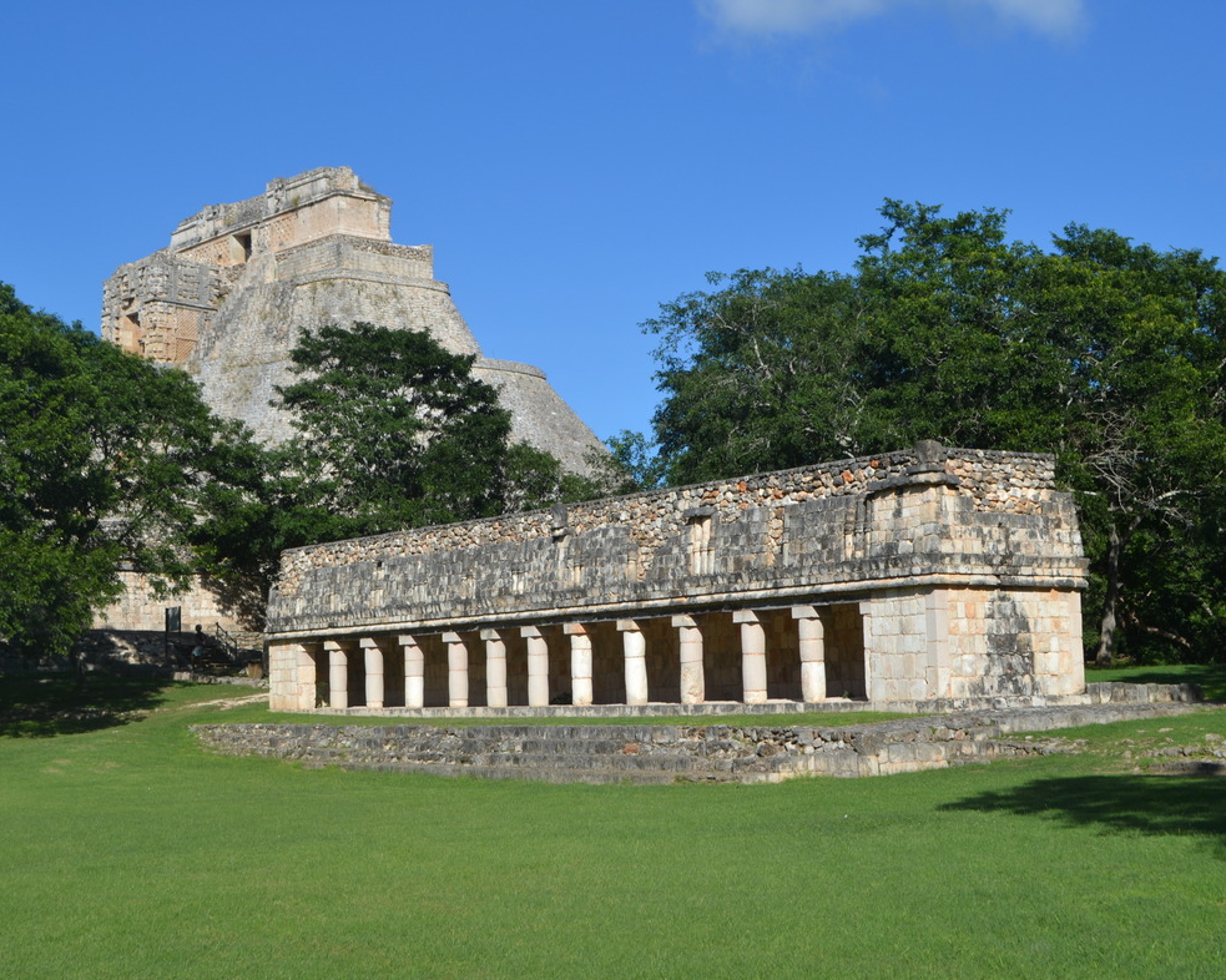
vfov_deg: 27.6
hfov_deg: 34.1
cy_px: 486
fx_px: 1995
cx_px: 655
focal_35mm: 55
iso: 100
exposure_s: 1/320
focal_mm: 32
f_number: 8
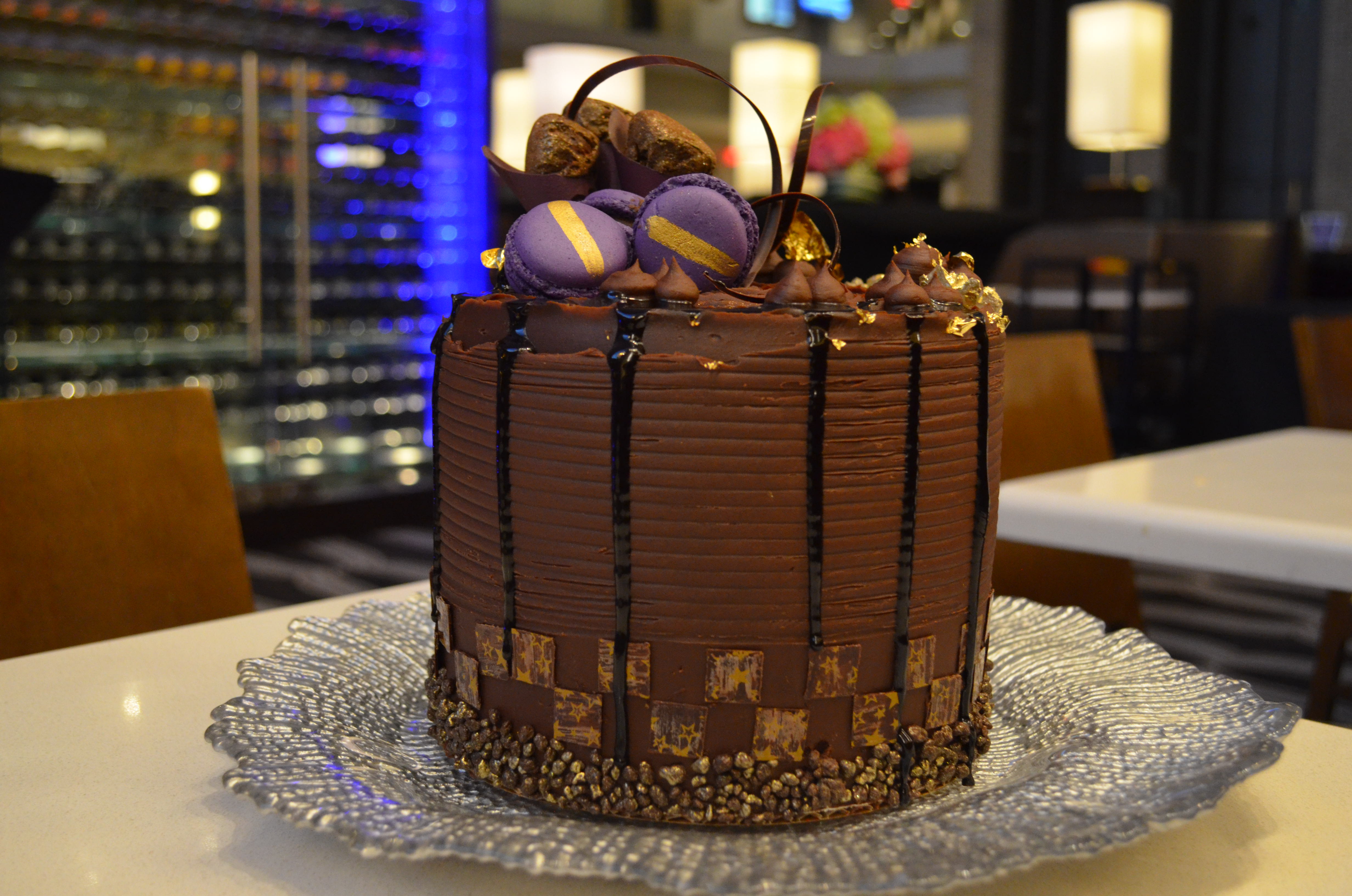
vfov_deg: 34.1
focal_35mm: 39
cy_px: 448
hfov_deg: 49.6
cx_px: 676
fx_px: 1462
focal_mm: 26
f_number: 4.2
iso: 2000
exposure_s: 1/30
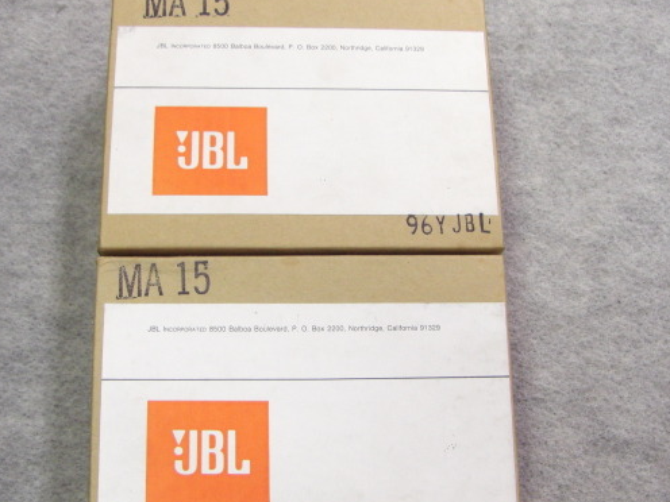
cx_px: 334
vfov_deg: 29.7
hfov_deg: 38.9
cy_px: 274
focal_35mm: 49
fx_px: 948
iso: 200
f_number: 3.4
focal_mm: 6.3
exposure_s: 1/40
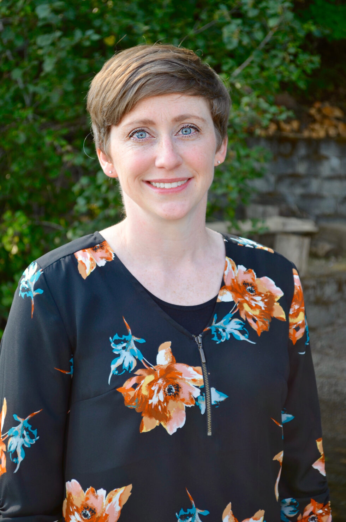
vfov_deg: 24.7
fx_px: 1194
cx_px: 173
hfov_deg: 16.5
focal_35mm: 82
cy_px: 261
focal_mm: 55
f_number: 5.6
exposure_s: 1/60
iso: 100
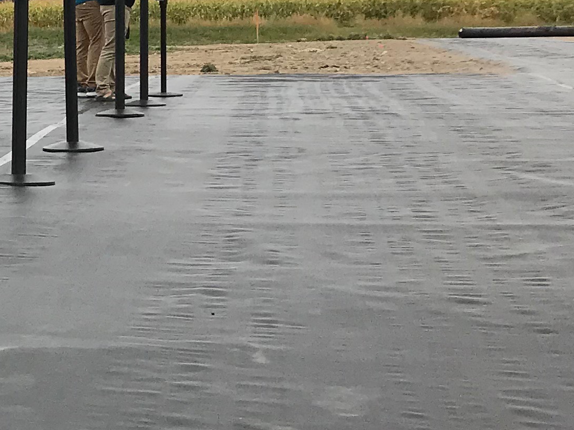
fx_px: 1708
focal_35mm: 103
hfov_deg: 16.1
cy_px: 134
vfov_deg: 14.3
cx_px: -459
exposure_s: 1/1041
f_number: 1.8
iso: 20
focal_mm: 3.99
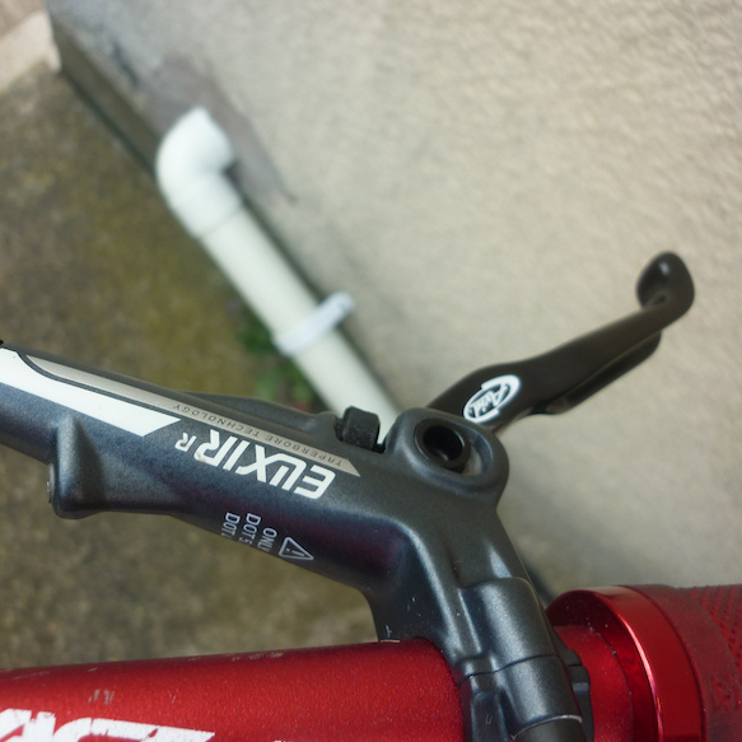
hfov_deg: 41.7
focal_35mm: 40
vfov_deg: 41.9
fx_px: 970
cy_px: 379
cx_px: 311
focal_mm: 5.5
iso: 80
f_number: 2.8
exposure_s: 1/80
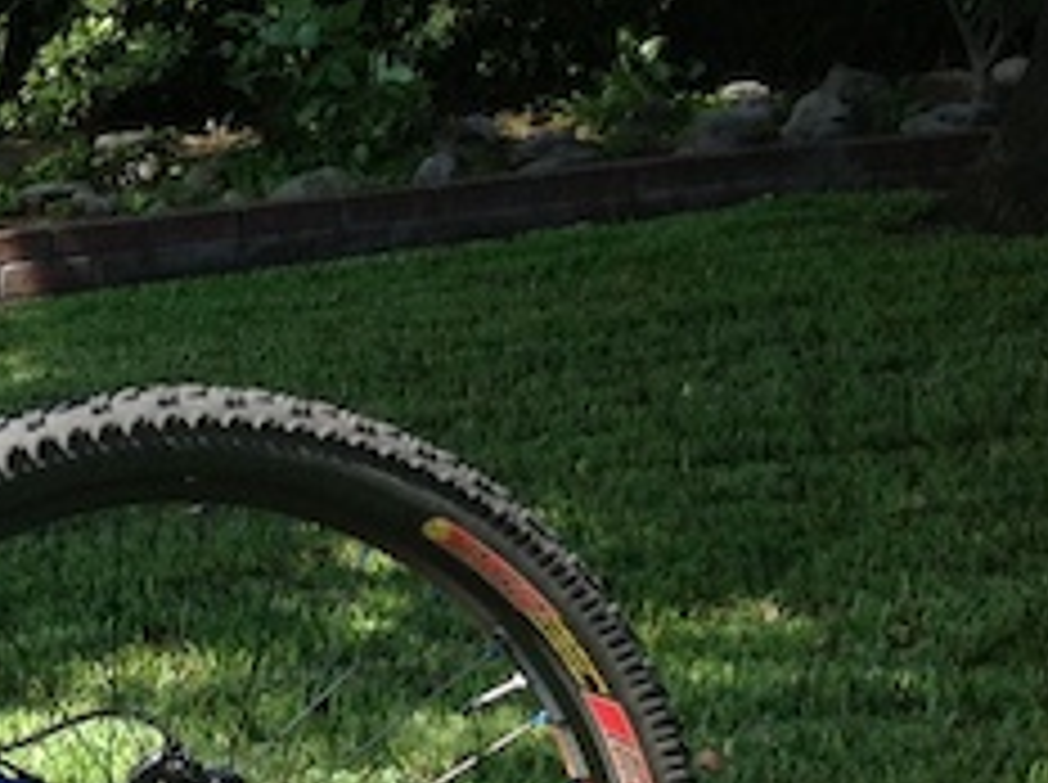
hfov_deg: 14.8
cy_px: 423
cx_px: -720
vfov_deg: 12.3
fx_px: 3627
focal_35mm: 120
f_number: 2.4
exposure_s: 1/521
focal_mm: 4.28
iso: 50
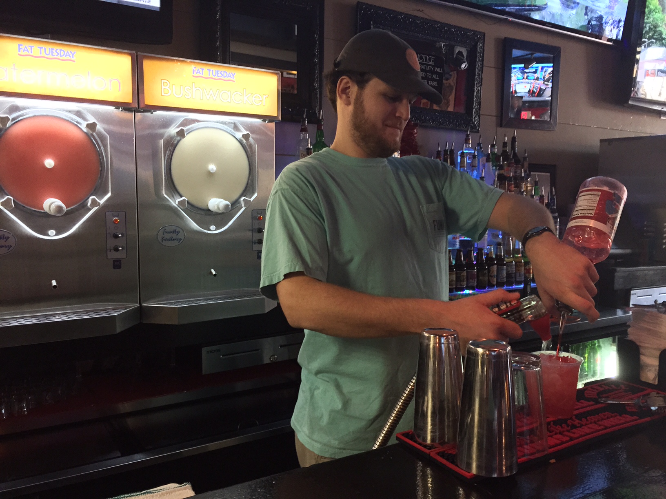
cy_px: 250
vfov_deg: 48.2
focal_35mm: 29
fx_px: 558
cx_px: 333
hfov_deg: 61.7
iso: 250
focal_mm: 4.15
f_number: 2.2
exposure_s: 1/15
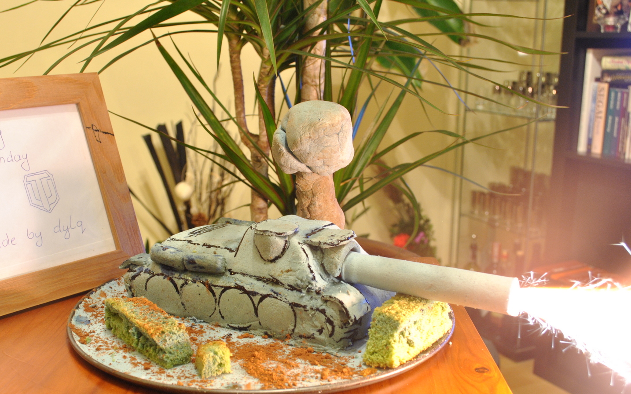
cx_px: 280
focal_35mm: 41
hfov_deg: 48.1
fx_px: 705
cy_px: 233
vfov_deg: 31.2
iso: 400
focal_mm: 24
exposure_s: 1/2.5
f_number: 6.3
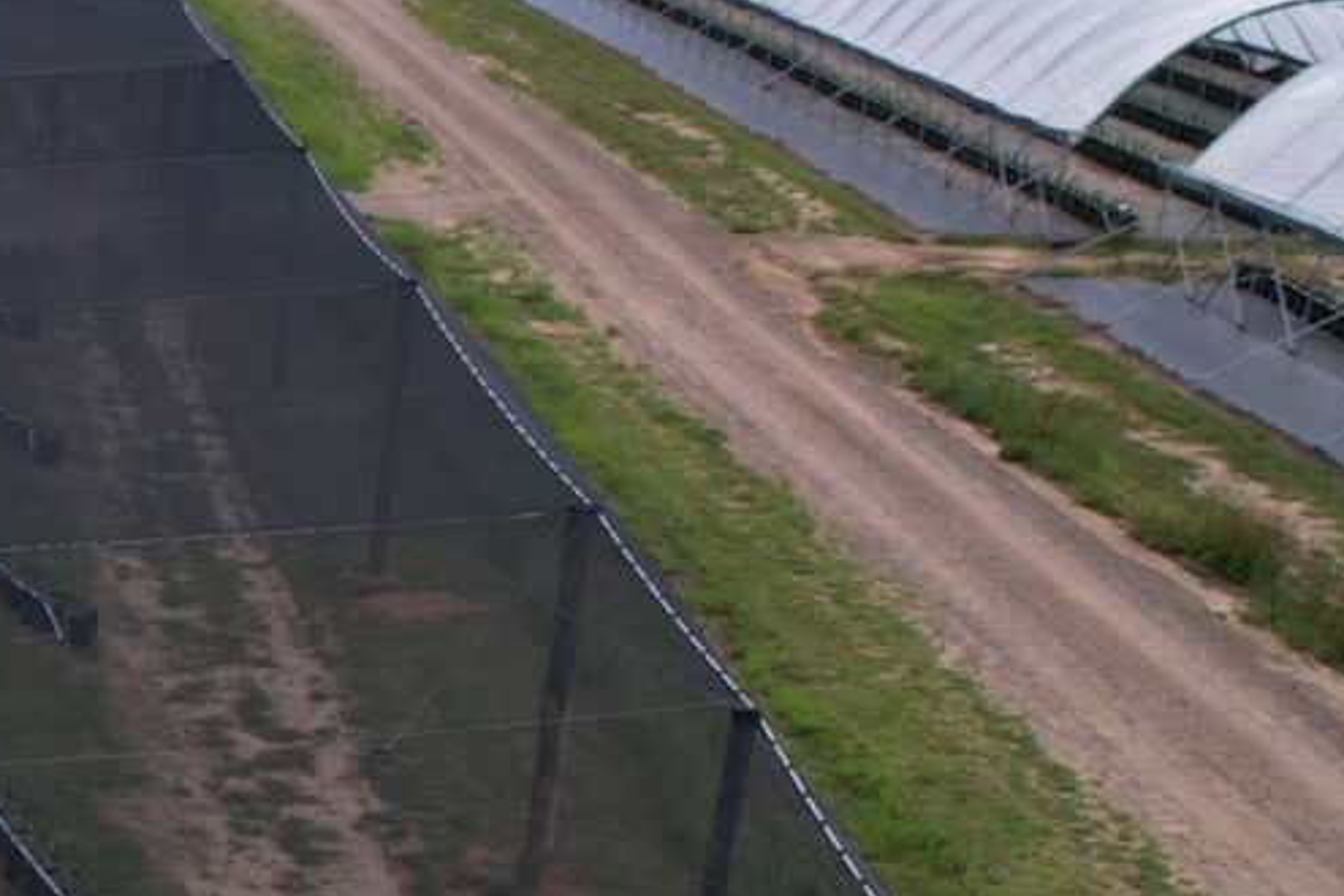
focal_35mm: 91
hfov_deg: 18.8
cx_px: -858
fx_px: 3397
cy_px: 1066
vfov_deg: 14.6
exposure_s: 1/50
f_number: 2.8
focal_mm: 8.38
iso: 120
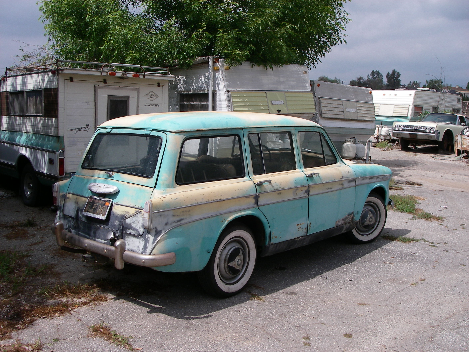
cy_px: 176
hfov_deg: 49.0
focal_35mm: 38
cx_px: 234
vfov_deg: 37.7
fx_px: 515
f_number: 6.6
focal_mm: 6.3
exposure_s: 1/250
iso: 64
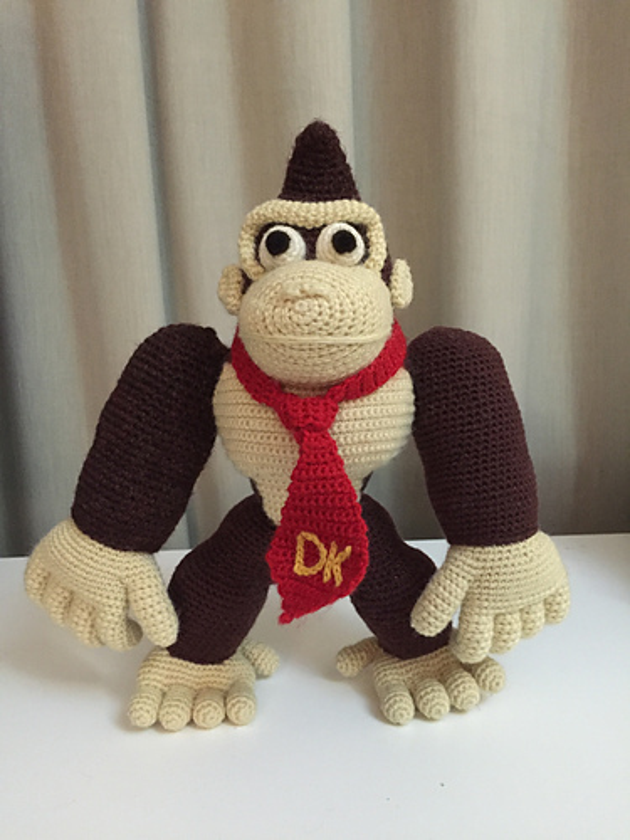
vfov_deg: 61.7
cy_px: 420
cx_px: 315
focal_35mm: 29
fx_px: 704
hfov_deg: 48.2
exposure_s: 1/17
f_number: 2.2
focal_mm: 4.15
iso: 400
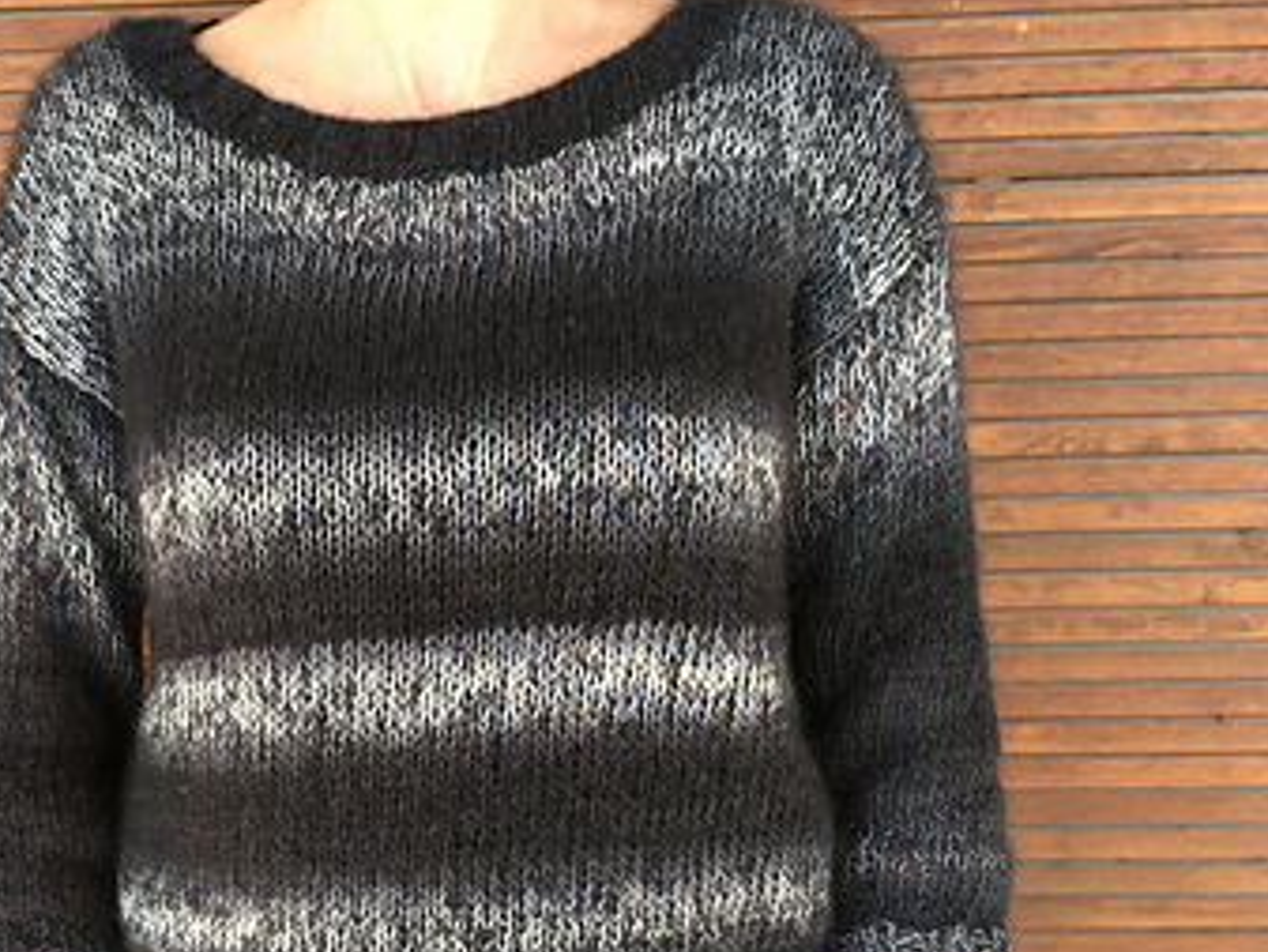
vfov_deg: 33.4
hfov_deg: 42.9
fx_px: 1576
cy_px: 627
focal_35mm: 43
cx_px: 372
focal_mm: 4.15
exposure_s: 1/100
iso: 25
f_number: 2.2
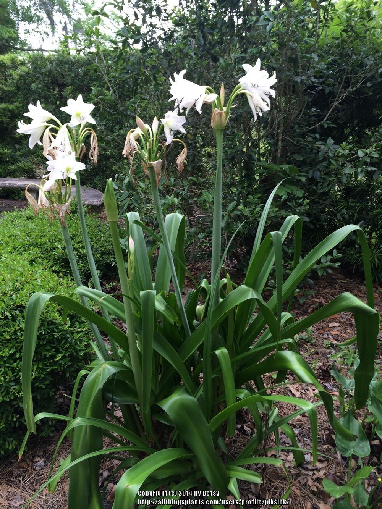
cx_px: 191
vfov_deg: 60.0
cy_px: 254
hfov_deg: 46.8
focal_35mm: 30
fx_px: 441
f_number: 2.2
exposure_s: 1/60
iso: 40
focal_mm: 4.12
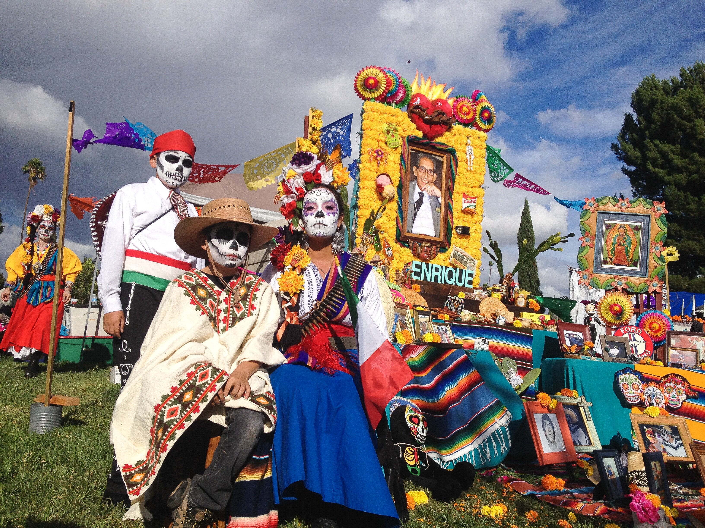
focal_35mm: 35
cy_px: 264
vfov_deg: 40.7
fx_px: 713
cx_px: 352
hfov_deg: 52.6
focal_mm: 4.28
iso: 50
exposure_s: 1/3690
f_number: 2.4
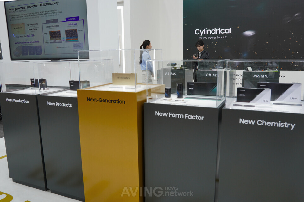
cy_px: 101
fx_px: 228
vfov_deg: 47.9
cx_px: 152
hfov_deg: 67.4
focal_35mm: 27
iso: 160
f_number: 4
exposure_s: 1/60
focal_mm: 18
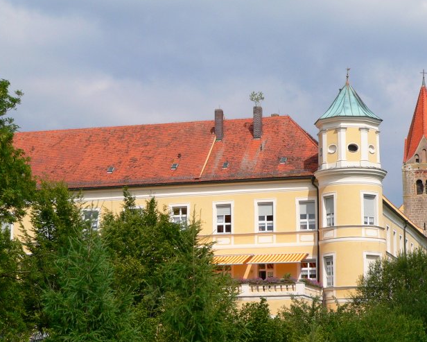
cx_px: 268
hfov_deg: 20.1
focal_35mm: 95
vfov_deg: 16.2
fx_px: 1201
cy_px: 198
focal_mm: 12.5
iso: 80
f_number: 5.6
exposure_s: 1/800
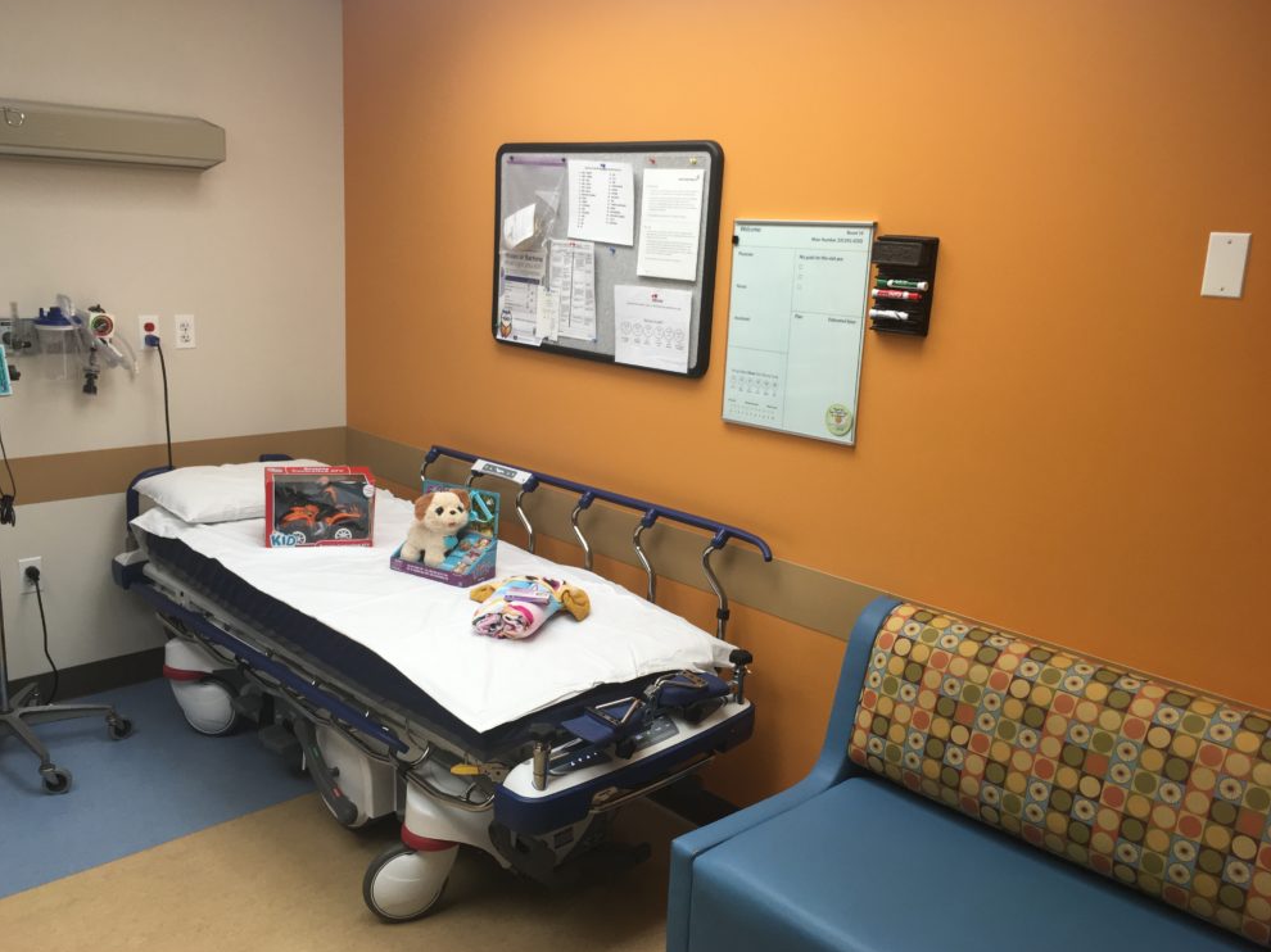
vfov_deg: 46.8
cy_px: 472
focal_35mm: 30
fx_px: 1101
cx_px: 615
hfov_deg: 60.0
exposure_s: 1/120
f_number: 2.2
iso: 40
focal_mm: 4.15
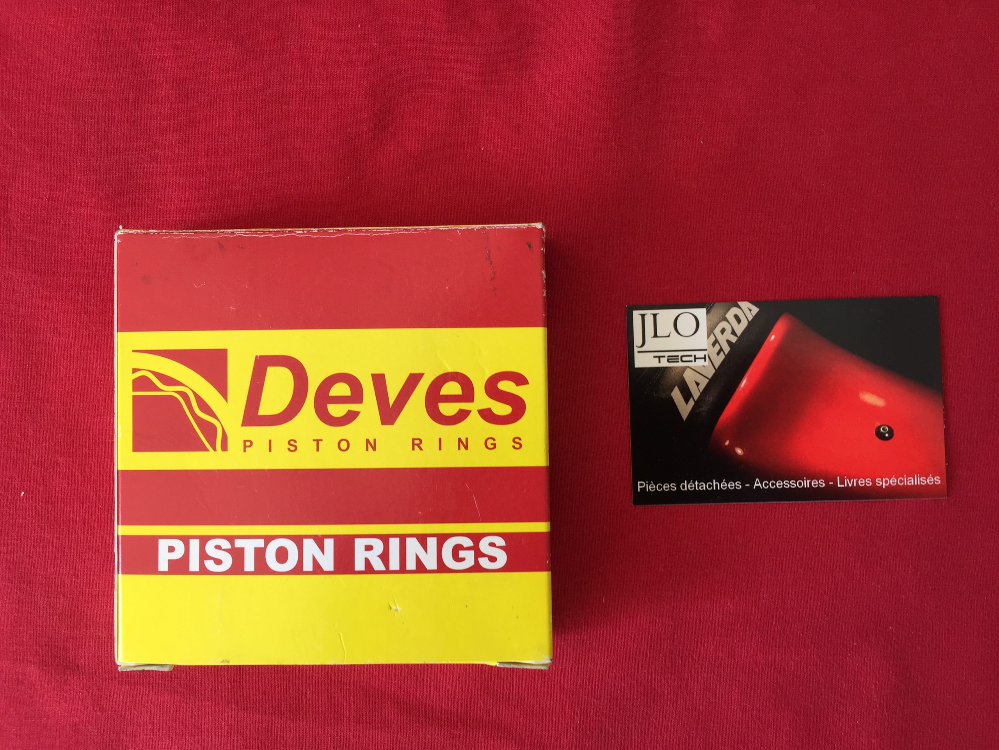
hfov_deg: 61.7
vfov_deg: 48.2
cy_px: 375
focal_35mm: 29
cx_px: 500
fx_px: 837
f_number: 2.2
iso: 32
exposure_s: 1/50
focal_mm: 4.15
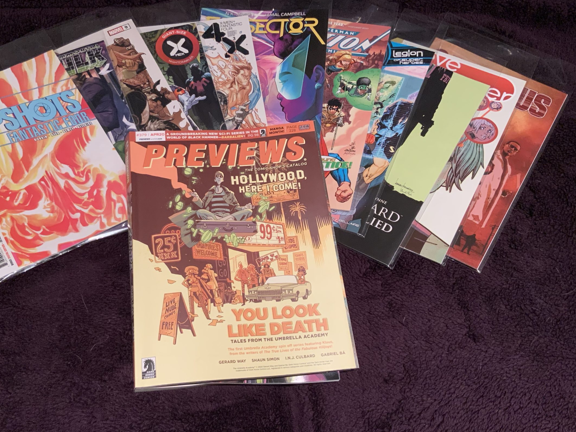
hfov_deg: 52.4
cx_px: 247
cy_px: 199
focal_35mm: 35
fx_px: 582
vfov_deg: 40.7
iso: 100
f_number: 1.8
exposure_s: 1/60
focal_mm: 3
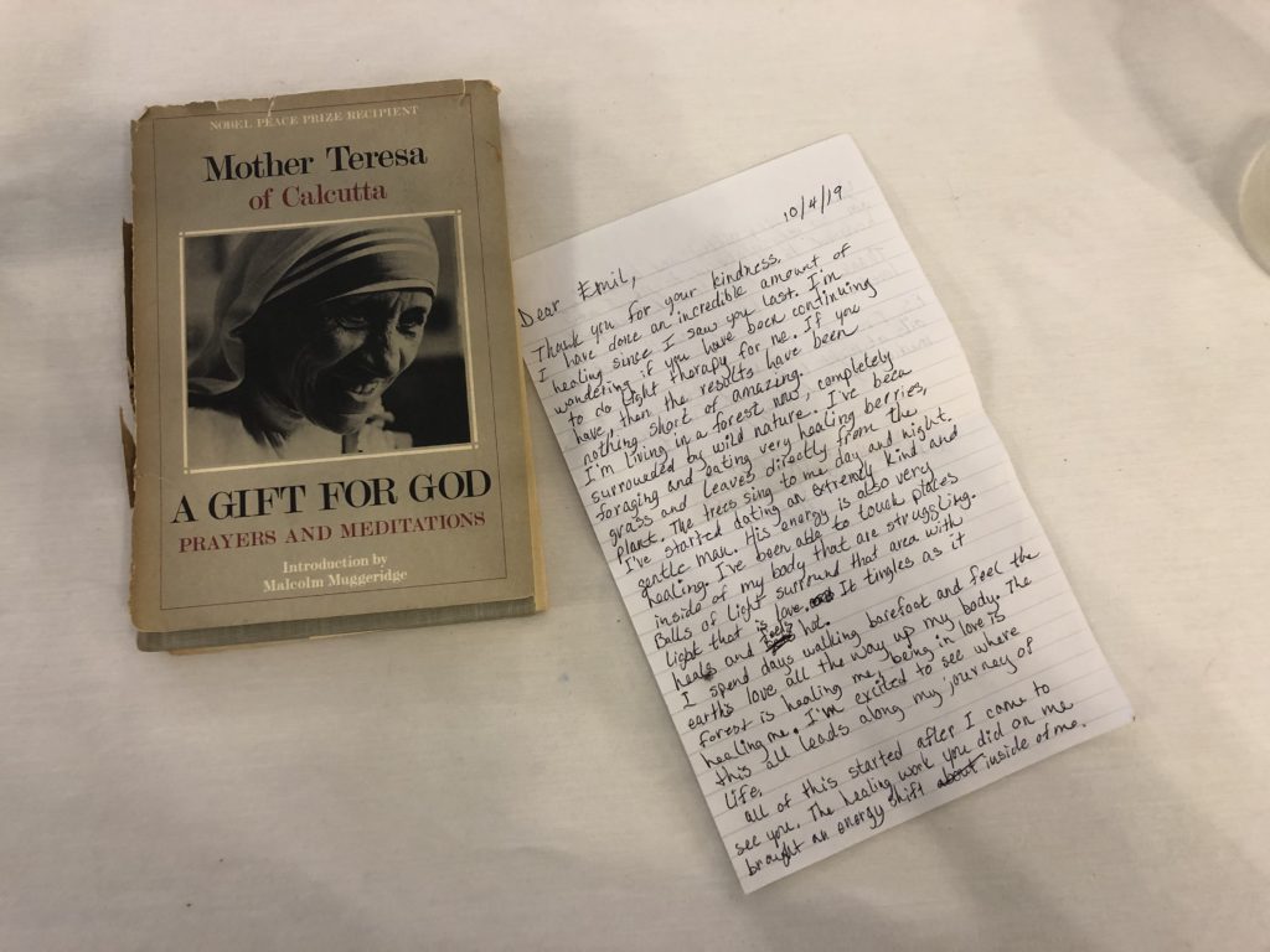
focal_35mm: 28
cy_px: 476
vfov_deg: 49.7
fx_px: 1027
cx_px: 635
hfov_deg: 63.4
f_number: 1.8
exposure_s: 1/15
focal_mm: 3.99
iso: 40
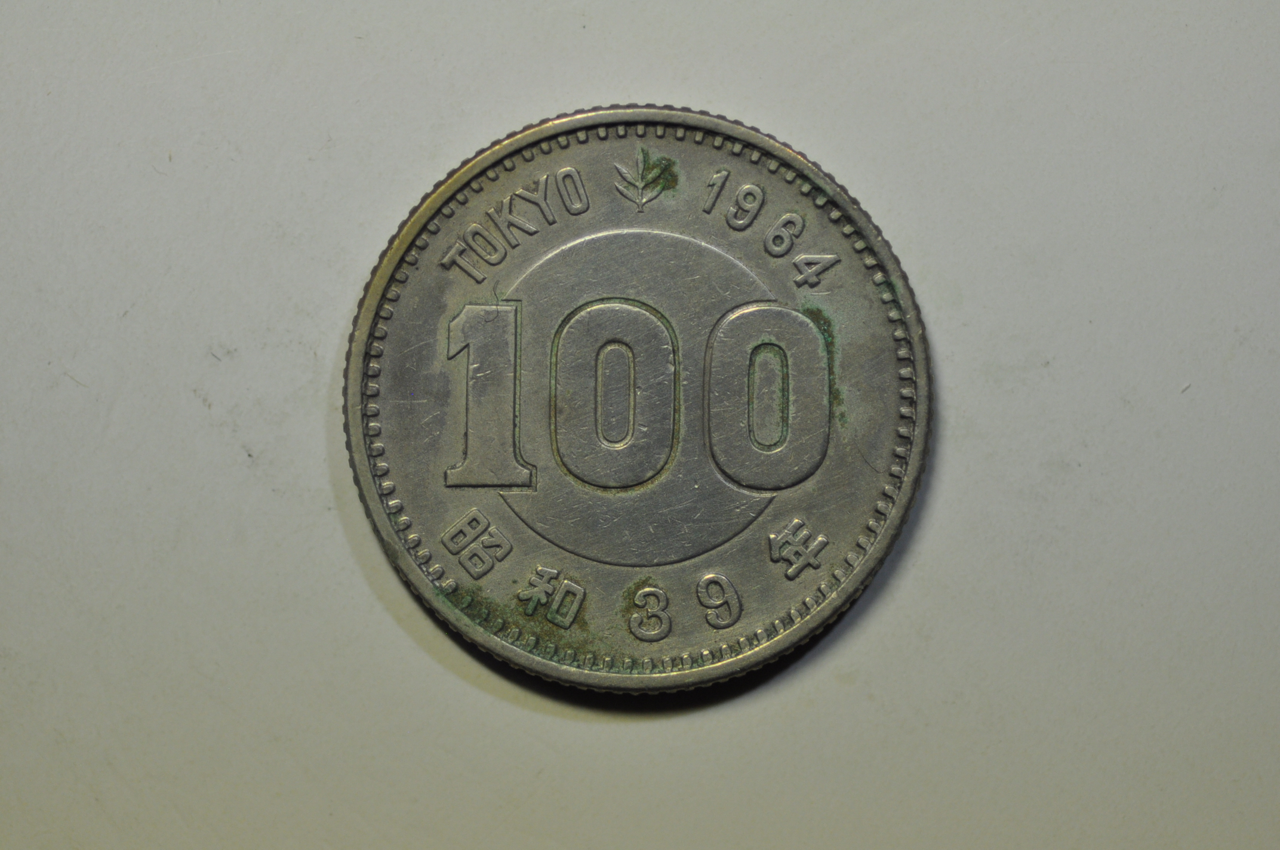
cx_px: 640
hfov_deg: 22.6
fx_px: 3196
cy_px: 425
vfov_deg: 15.2
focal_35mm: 90
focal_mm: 60
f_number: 4
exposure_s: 1/250
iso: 640
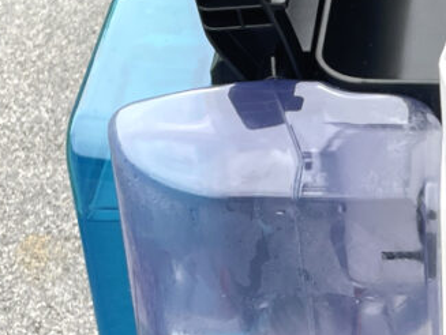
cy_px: 330
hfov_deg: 15.5
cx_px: 547
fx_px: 1574
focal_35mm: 122
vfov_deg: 12.0
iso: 32
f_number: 1.6
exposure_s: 1/342
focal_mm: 4.2
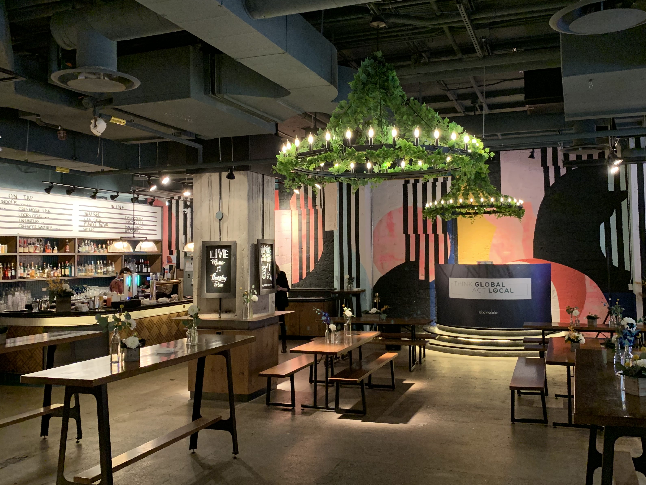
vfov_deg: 42.9
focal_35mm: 33
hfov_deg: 55.3
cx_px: 345
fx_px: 616
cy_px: 227
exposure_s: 1/30
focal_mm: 4.25
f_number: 1.8
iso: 500
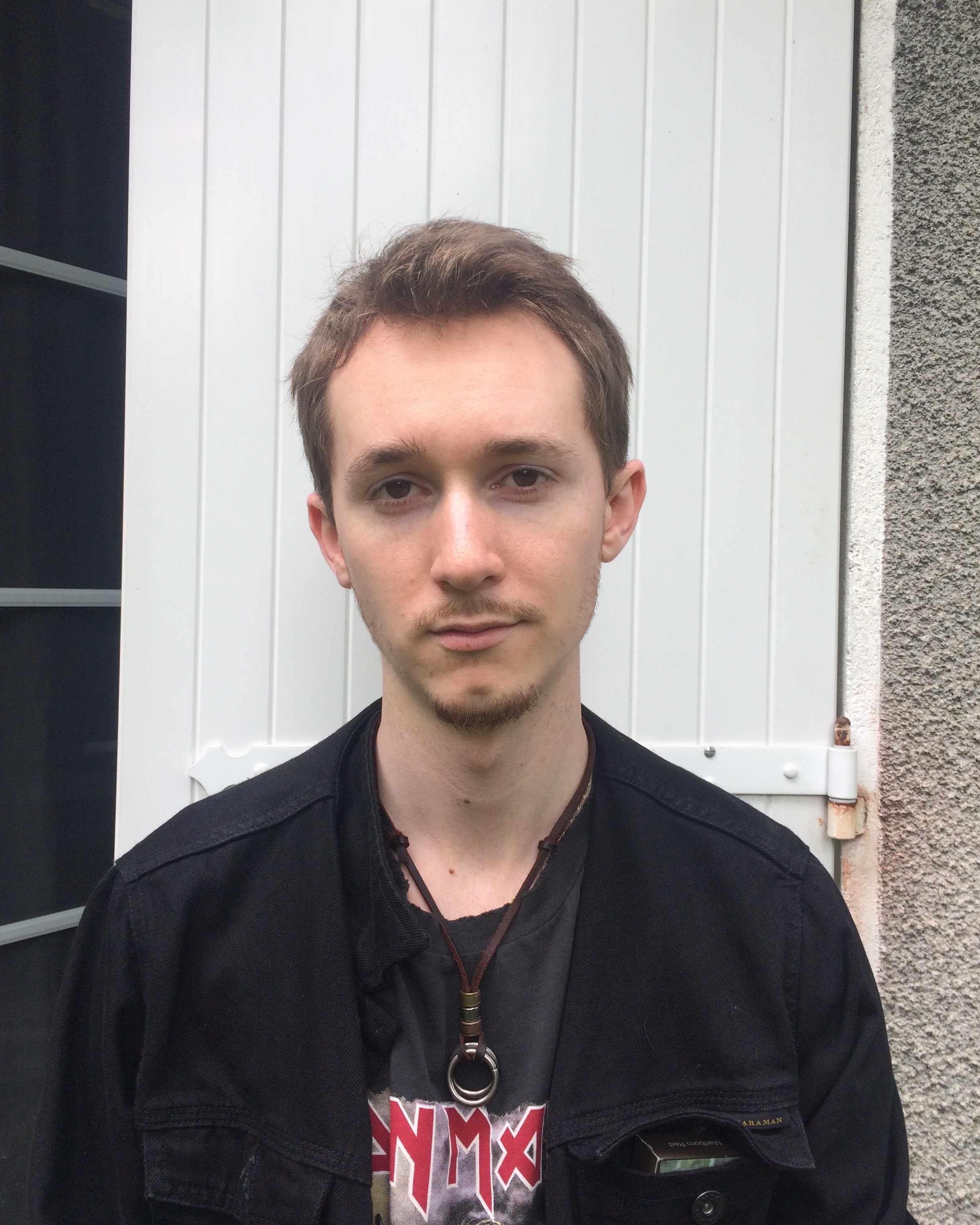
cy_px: 591
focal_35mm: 31
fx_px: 1124
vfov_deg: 57.2
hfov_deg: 47.1
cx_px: 481
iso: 32
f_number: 2.2
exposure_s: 1/402
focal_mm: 4.15
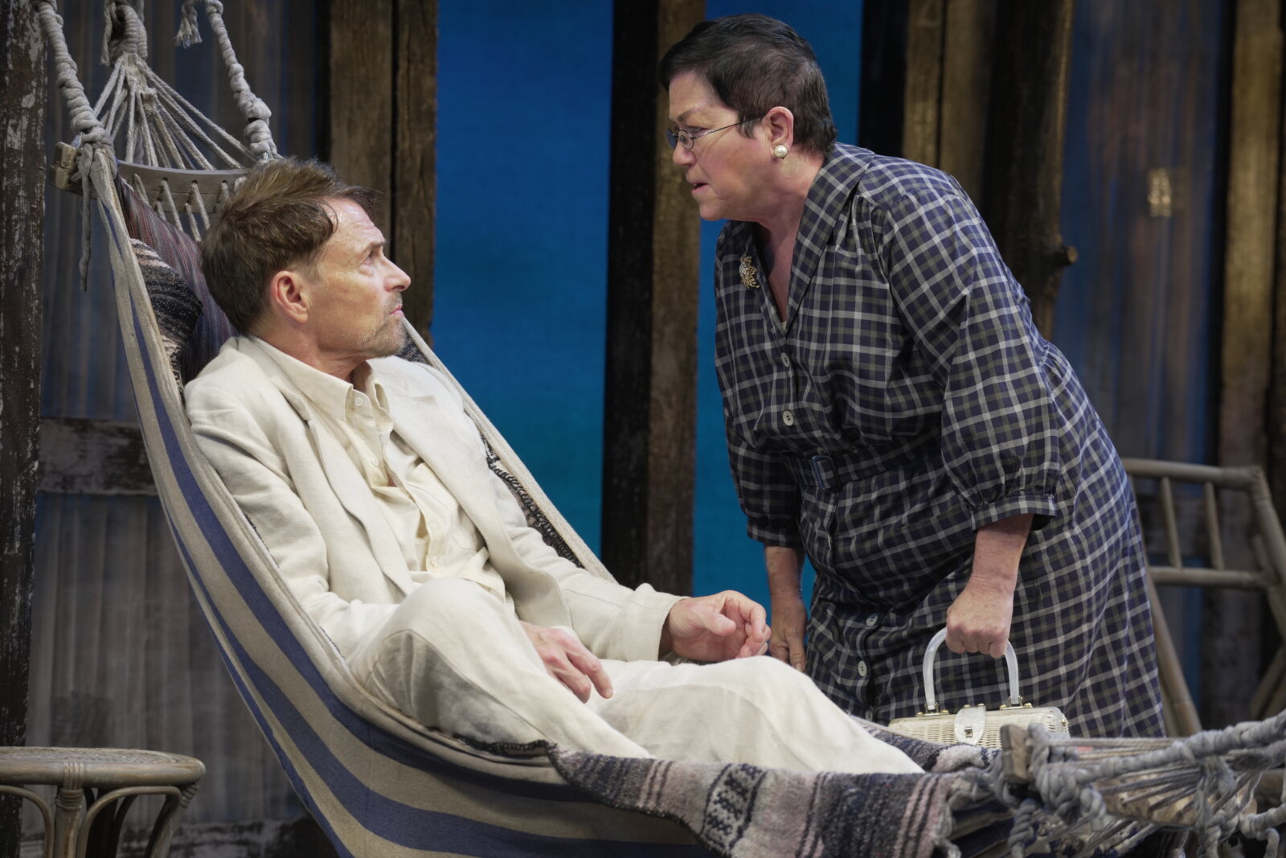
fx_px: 5930
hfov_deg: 12.4
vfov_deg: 8.3
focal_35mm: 166
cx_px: 643
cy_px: 429
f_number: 5.6
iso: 640
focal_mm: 166
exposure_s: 1/250
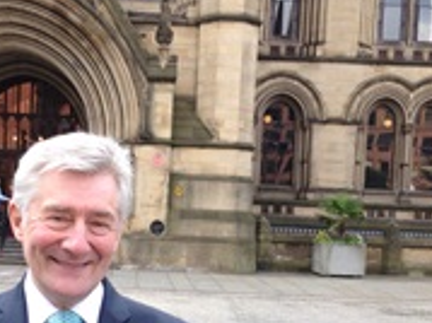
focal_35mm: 80
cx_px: 145
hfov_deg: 24.3
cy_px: 275
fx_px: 998
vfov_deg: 18.2
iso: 50
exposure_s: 1/258
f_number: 2.4
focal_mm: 4.28
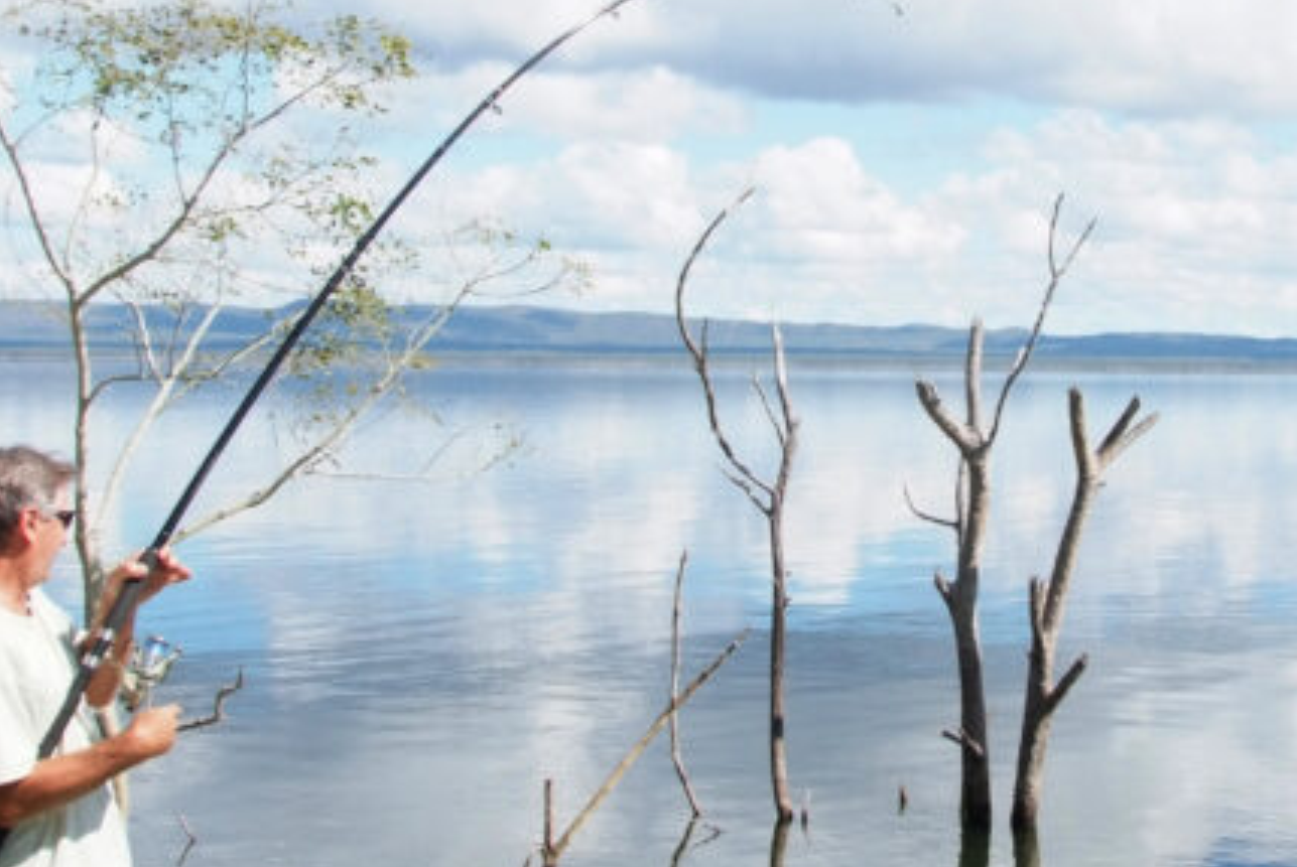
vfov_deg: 21.5
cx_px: 949
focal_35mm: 63
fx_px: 2272
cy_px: 298
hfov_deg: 31.4
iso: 250
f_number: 10
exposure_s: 1/200
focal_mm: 18
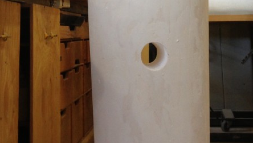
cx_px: 98
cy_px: -48
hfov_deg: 25.5
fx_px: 557
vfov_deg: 14.0
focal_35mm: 83
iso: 80
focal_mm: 4.13
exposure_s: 1/20
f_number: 2.4
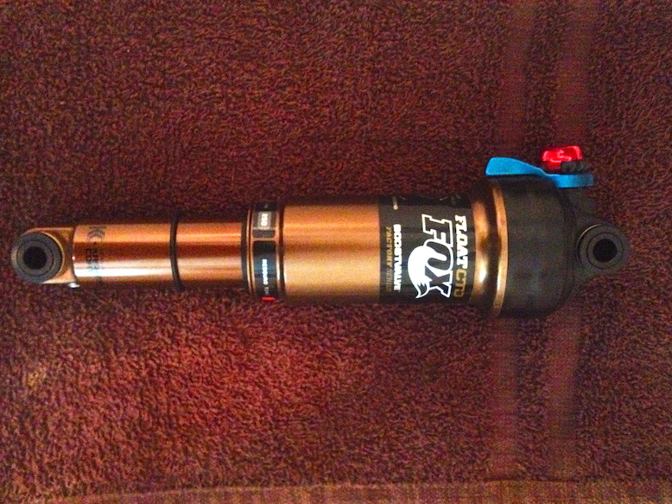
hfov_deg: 51.4
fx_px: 699
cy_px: 252
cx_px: 335
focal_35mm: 36
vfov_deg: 39.6
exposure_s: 1/15
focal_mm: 4.28
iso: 800
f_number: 2.4
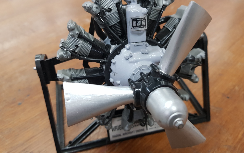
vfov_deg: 44.5
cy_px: 77
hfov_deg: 66.5
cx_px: 122
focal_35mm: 28
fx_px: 186
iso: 200
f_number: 1.7
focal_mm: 4.2
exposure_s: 1/25
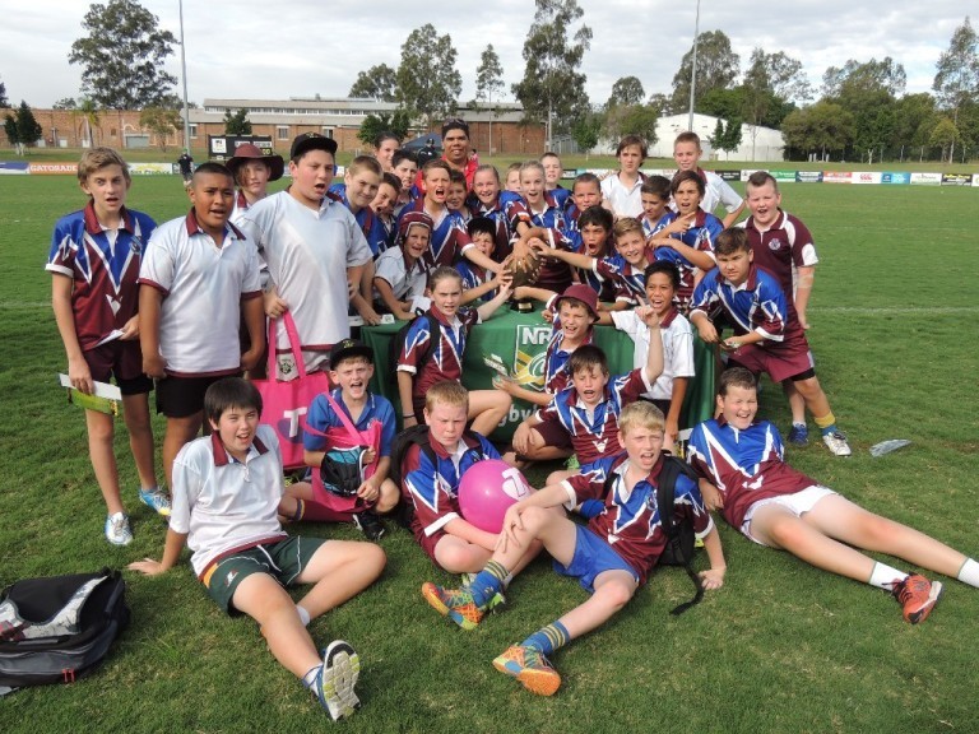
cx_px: 490
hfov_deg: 60.0
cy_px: 367
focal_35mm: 30
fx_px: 848
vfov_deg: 46.8
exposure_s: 1/640
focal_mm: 5.3
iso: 100
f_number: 3.1
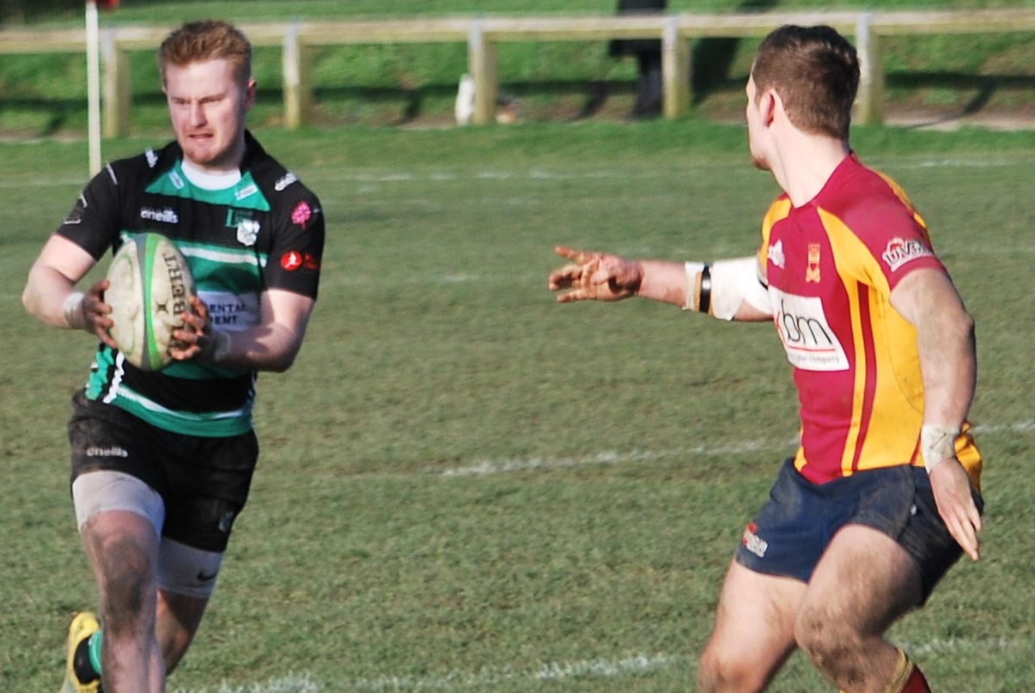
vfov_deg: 6.1
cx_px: 498
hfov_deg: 9.1
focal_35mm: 225
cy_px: 404
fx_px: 6477
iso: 200
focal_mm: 116
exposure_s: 1/640
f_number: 4.8
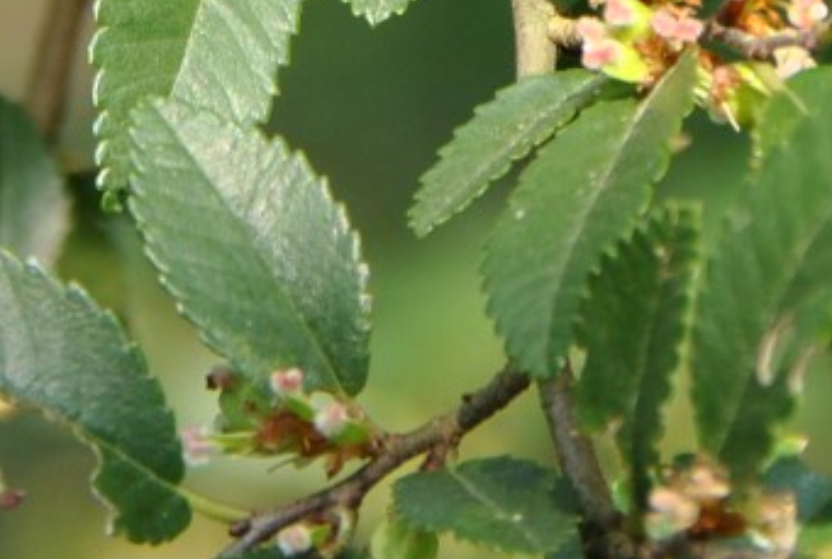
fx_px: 13133
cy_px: -474
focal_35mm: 567
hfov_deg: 3.6
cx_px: 521
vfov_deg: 2.4
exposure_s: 1/250
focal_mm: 80
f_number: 7.1
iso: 200
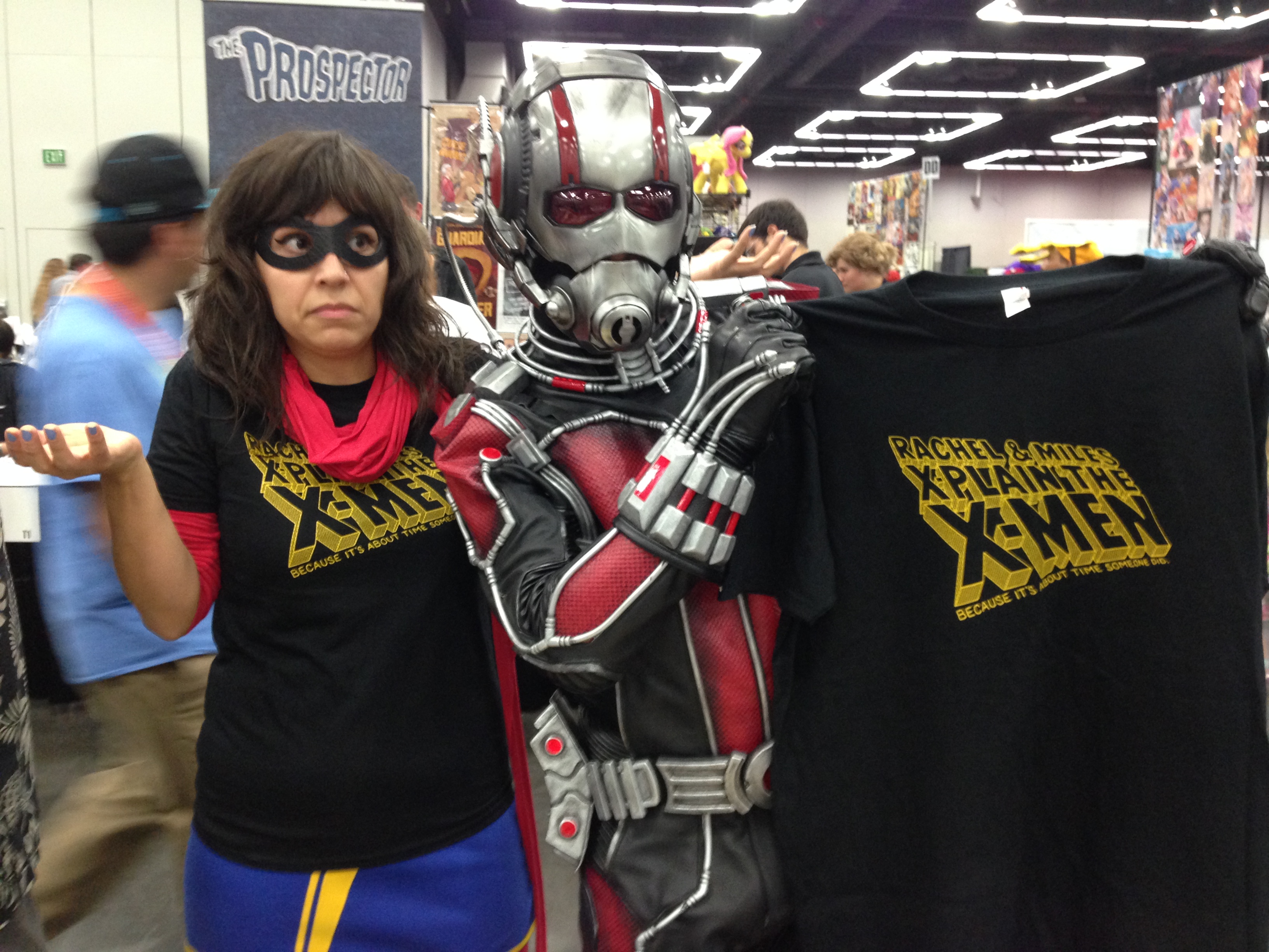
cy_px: 476
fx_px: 1210
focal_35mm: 33
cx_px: 634
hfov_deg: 55.4
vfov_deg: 42.9
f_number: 2.4
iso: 200
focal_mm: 4.12
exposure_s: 1/20
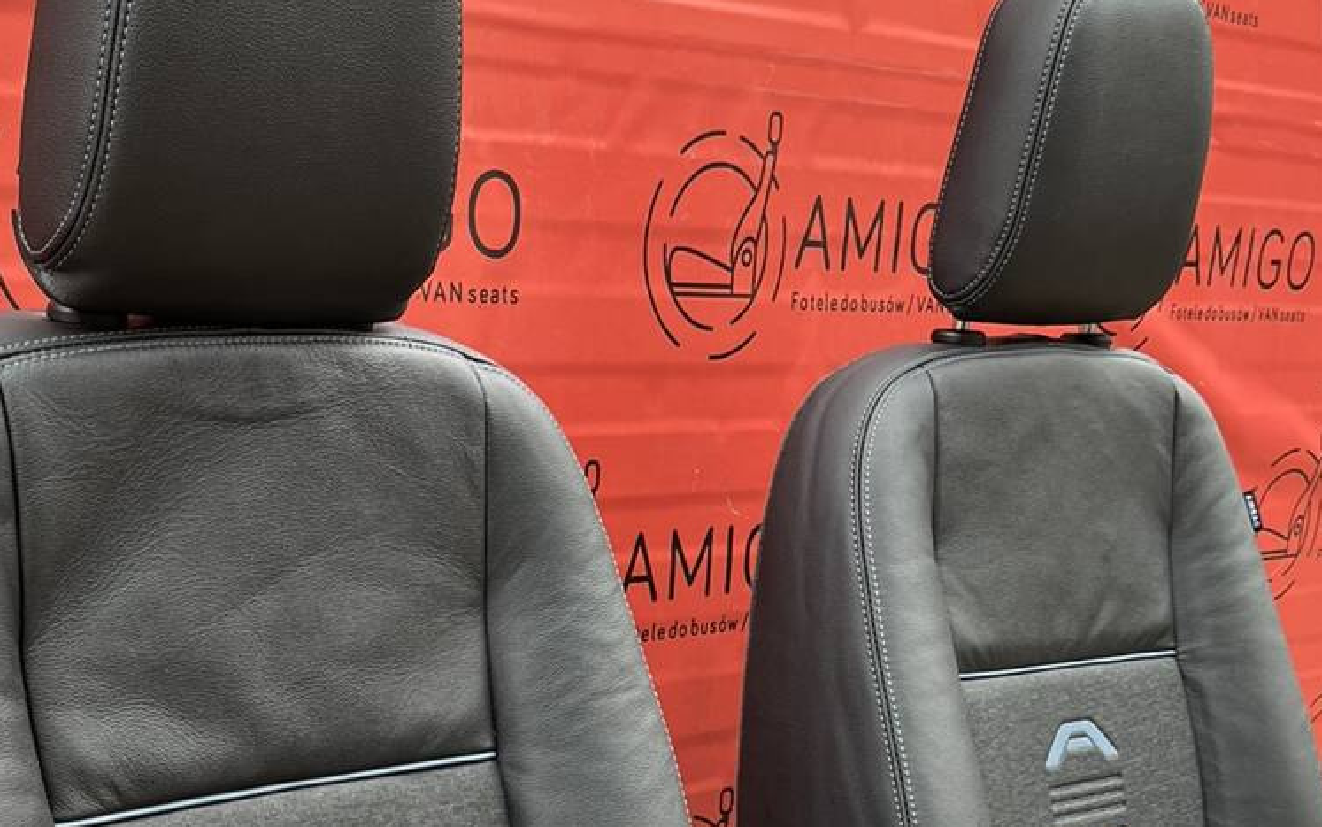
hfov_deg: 34.3
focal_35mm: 59
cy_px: 1130
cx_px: 465
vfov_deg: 19.9
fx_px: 2126
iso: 80
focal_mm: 5.1
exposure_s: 1/122
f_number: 1.6
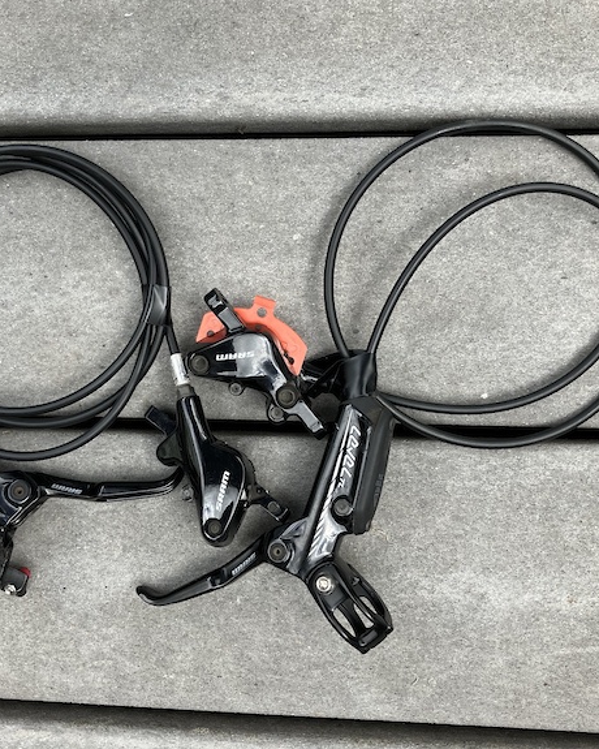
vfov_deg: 47.9
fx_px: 842
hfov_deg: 39.0
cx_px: 237
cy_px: 369
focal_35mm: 38
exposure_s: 1/265
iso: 25
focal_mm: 3.99
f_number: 1.8
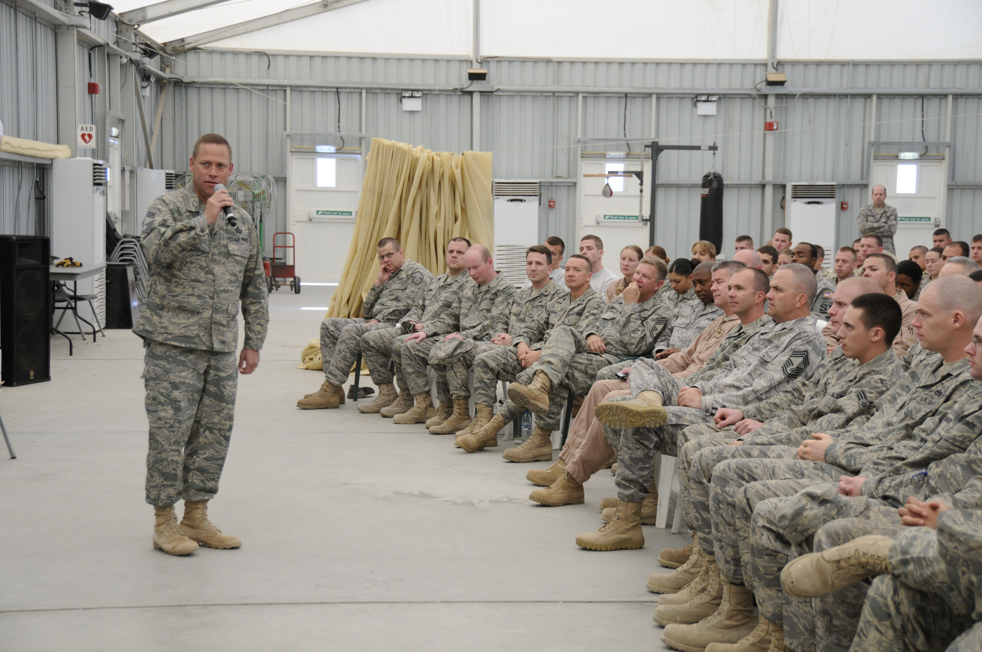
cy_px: 326
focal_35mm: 66
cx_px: 491
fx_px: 1798
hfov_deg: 30.5
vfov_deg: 20.6
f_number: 4.5
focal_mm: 44
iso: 500
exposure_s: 1/160
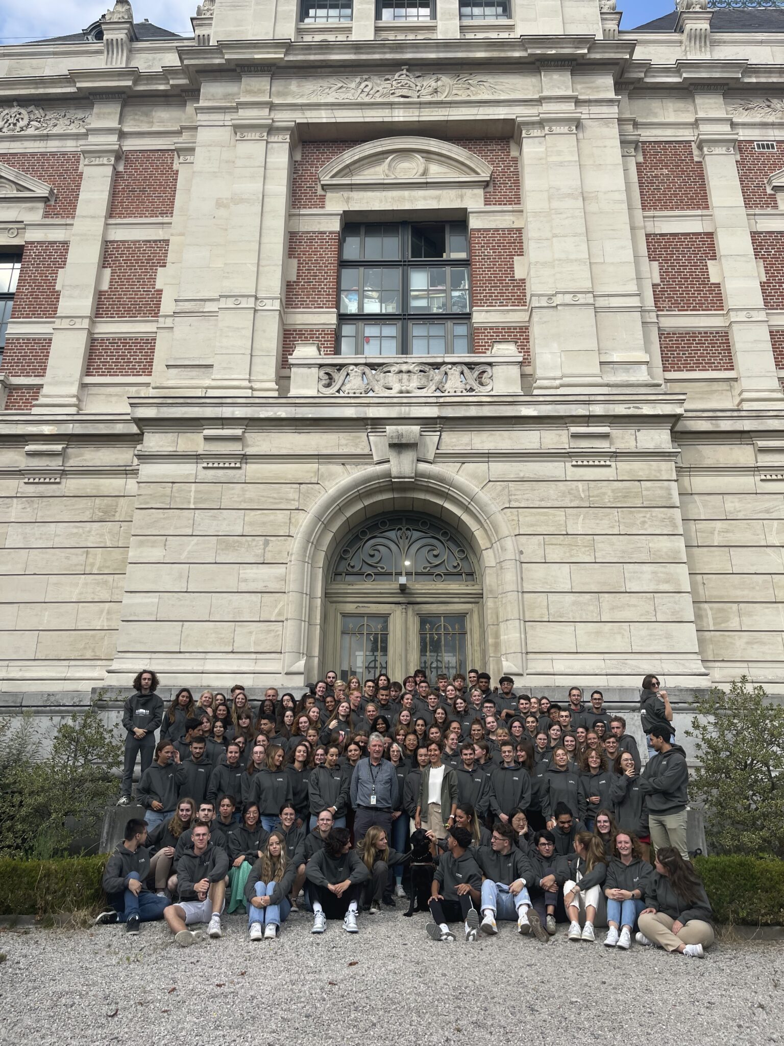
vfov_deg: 67.3
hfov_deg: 53.1
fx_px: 785
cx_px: 392
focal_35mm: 26
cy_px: 523
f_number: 1.6
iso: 32
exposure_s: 1/2433
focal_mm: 5.1
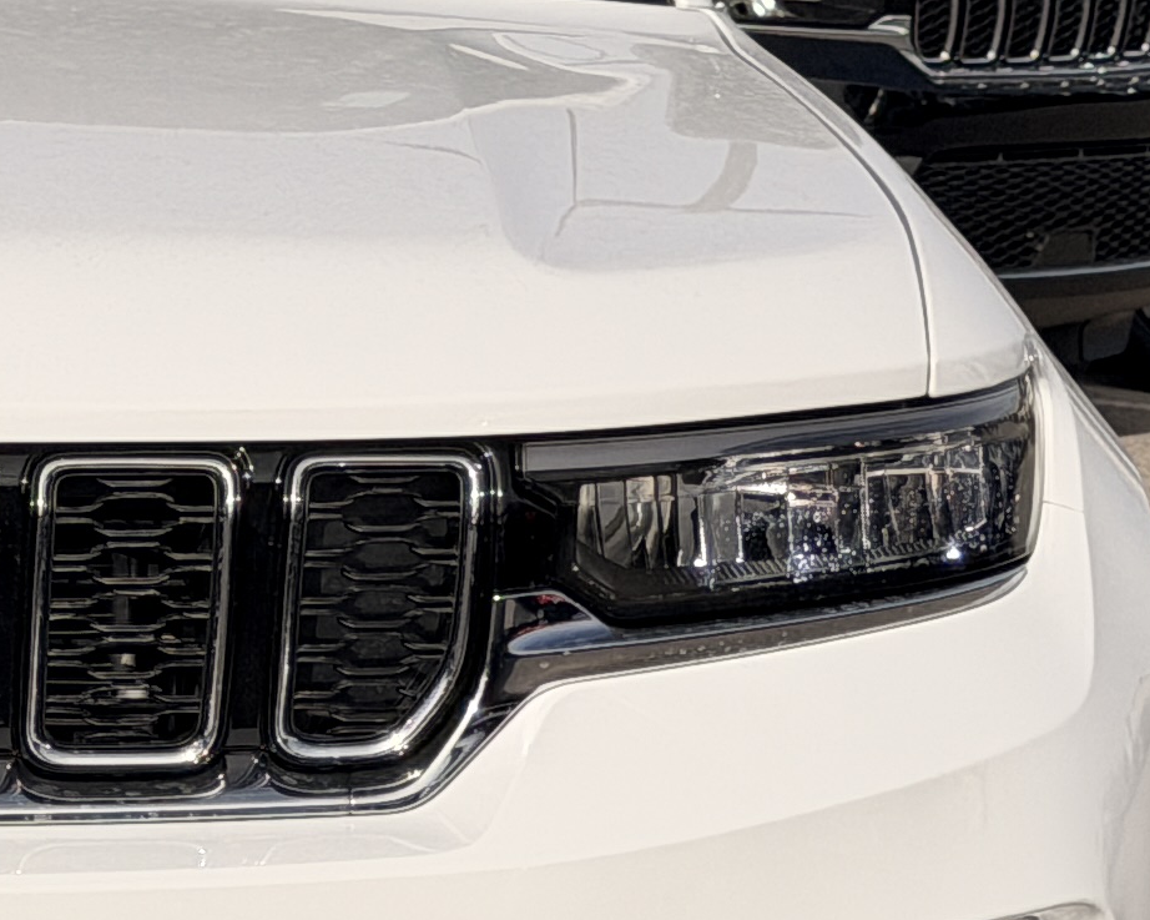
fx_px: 6975
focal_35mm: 205
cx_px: -333
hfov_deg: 9.3
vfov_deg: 7.5
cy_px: 644
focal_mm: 6.76
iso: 80
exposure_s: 1/11364
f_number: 1.78
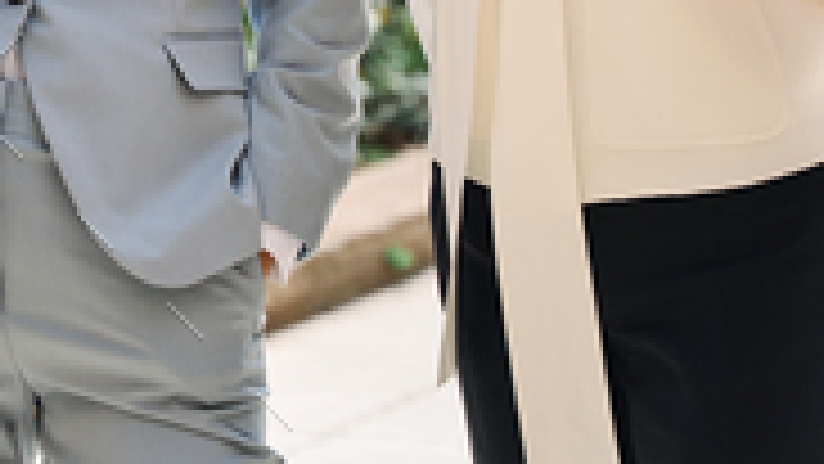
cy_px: -372
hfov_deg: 9.1
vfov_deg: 5.1
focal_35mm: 236
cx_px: -63
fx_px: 5157
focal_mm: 70
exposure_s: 1/800
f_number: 2.8
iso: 100
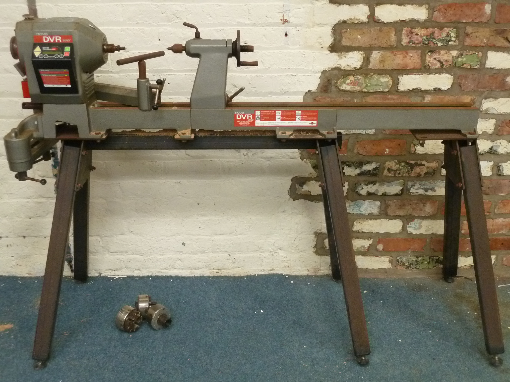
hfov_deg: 50.1
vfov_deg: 38.7
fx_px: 545
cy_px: 191
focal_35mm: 37
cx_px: 255
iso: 400
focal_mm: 6.1
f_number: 3.6
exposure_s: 1/15
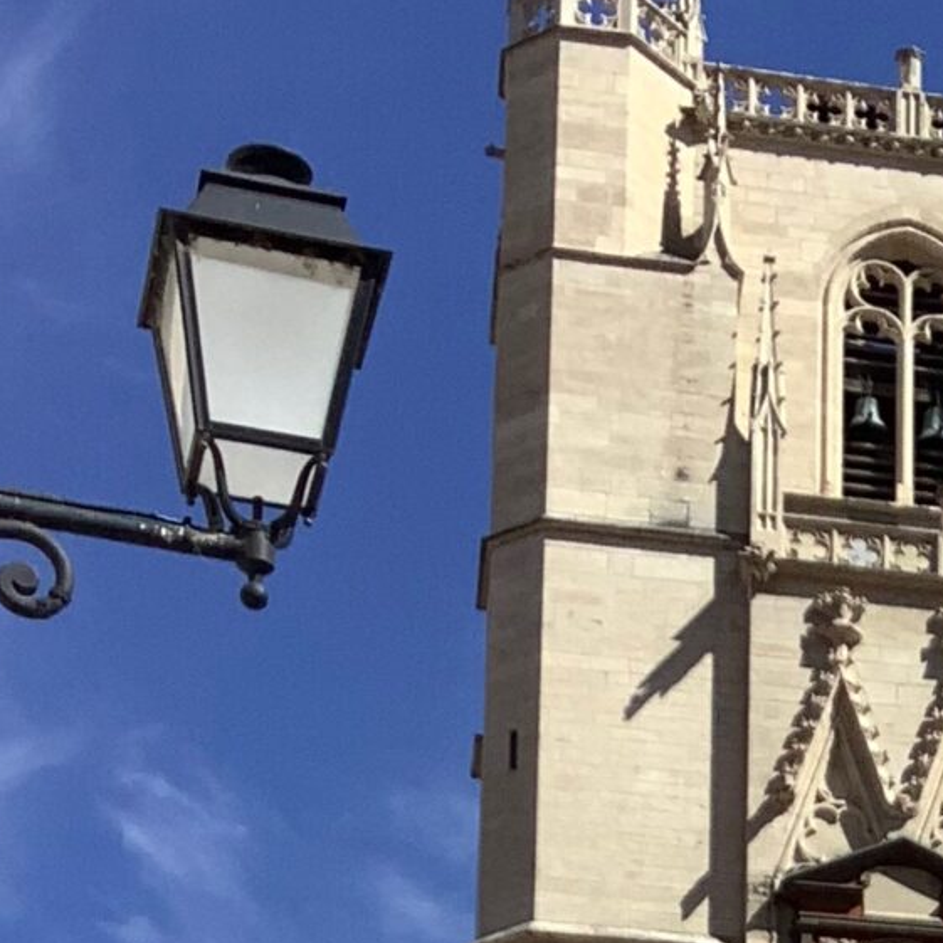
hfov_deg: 13.1
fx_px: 3853
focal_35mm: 125
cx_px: 1452
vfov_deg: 13.0
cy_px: 1543
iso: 25
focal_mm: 3.3
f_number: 2.4
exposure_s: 1/1597
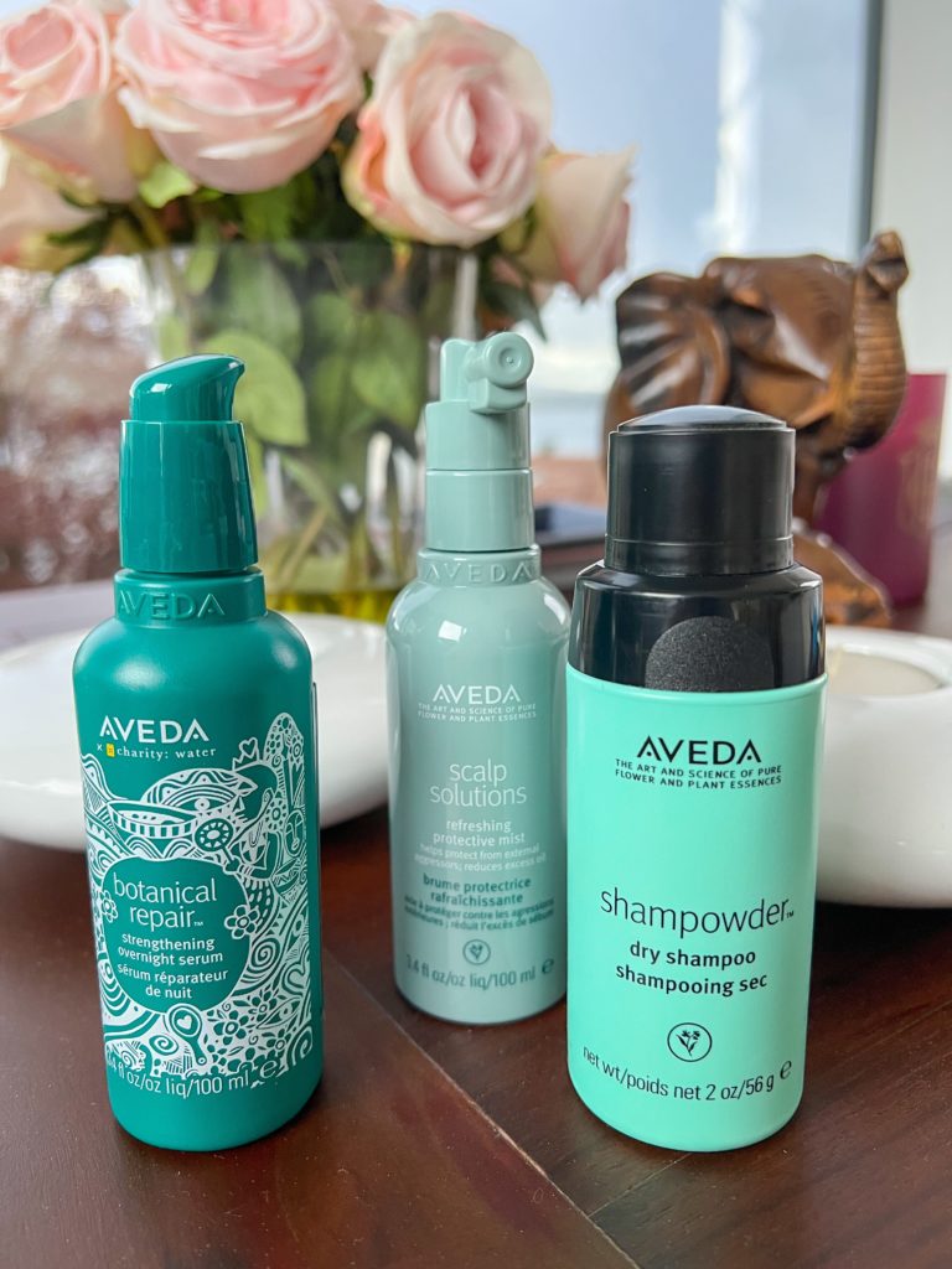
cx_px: 476
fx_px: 953
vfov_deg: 67.3
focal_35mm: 26
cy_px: 634
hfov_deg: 53.1
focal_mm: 5.7
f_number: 1.5
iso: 250
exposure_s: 1/60
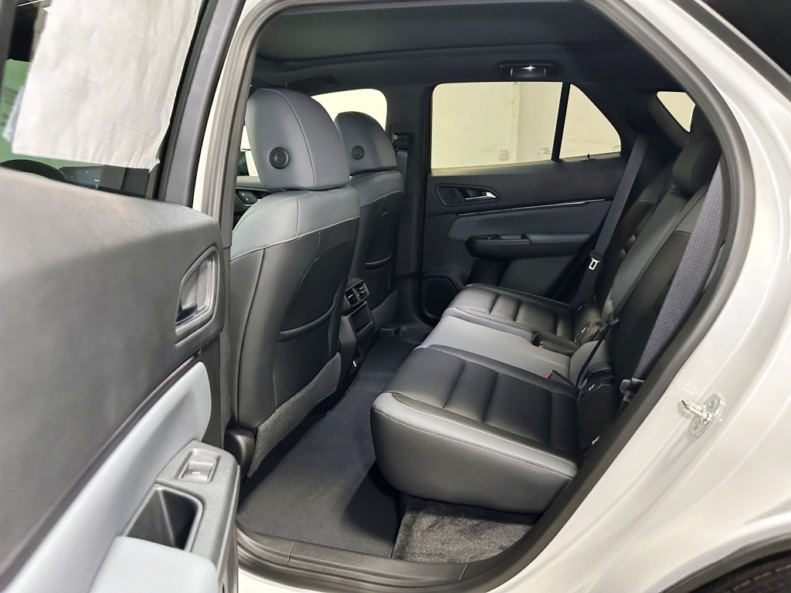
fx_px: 548
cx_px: 396
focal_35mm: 24
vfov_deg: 56.8
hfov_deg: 71.6
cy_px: 296
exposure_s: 1/40
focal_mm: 6.86
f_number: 1.78
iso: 1000
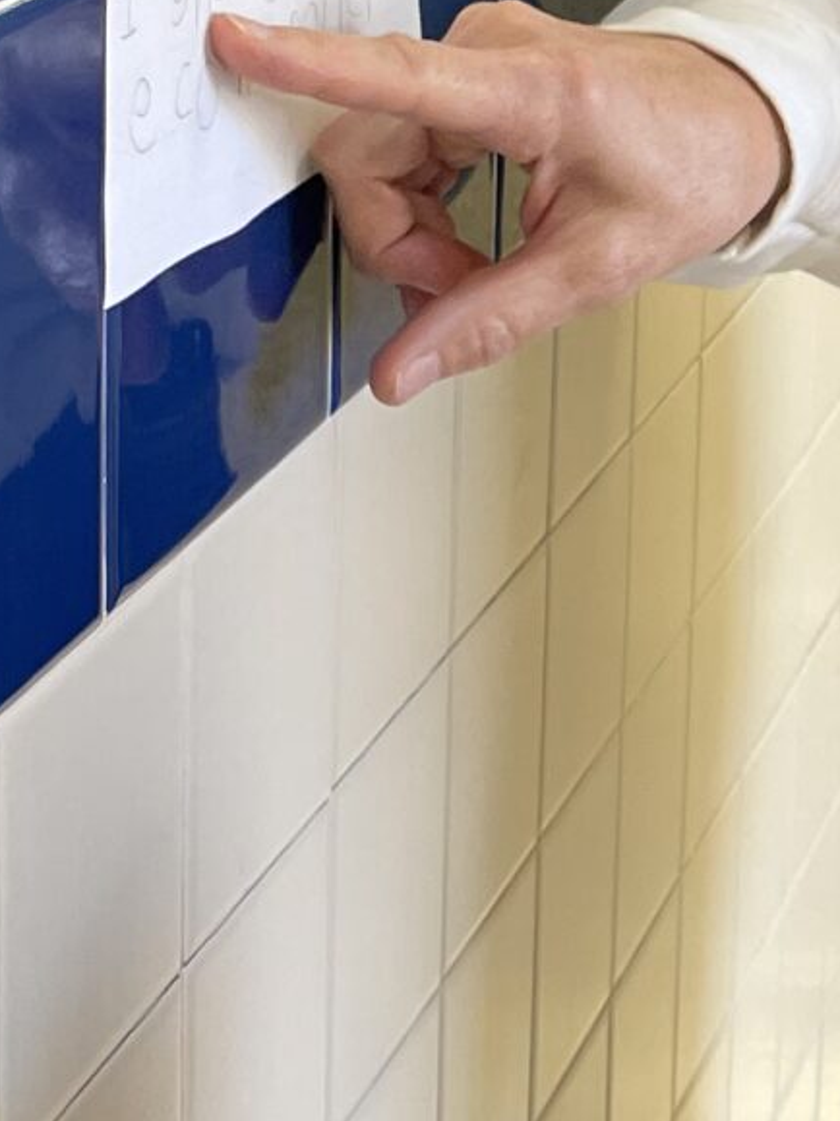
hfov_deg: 12.2
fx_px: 3722
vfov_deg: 16.9
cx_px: 1274
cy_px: 161
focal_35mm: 115
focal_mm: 4.2
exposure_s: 1/120
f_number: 1.6
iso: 125
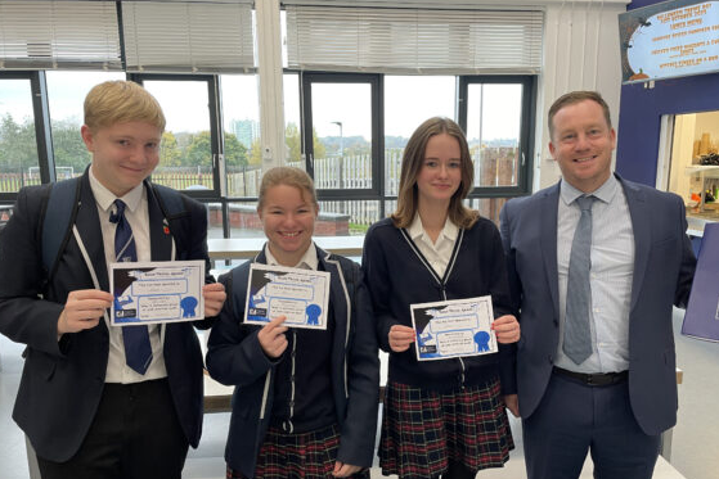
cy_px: 262
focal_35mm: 29
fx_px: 579
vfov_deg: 44.9
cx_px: 372
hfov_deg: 63.6
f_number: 1.6
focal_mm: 4.2
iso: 64
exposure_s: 1/50
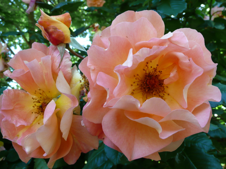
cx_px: 113
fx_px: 196
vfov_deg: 46.8
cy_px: 84
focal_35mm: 30
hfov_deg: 60.0
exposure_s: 1/50
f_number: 3.4
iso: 100
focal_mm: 4.9
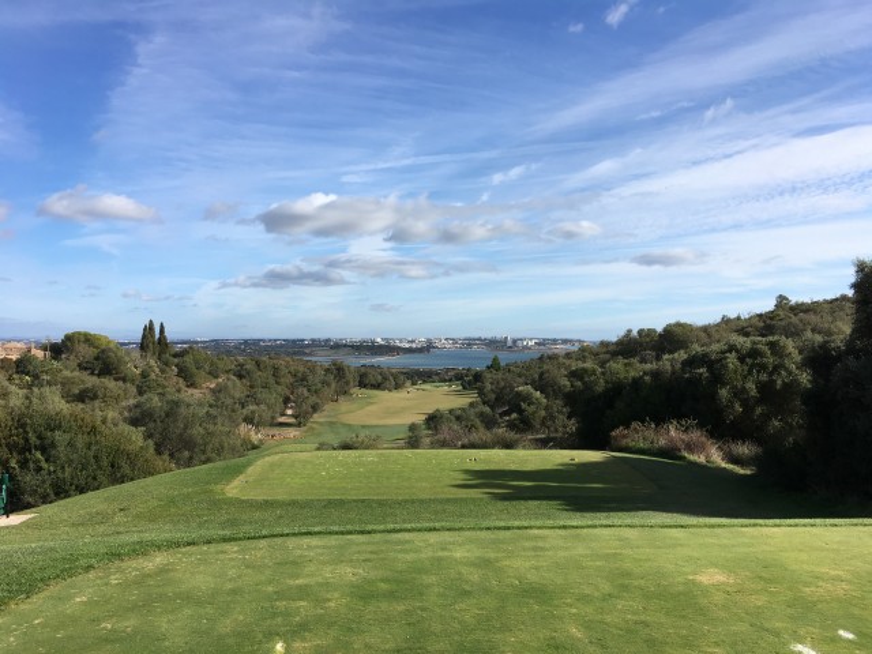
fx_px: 731
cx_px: 436
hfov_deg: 61.7
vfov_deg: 48.2
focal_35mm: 29
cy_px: 327
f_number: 2.2
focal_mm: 4.15
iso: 25
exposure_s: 1/1709
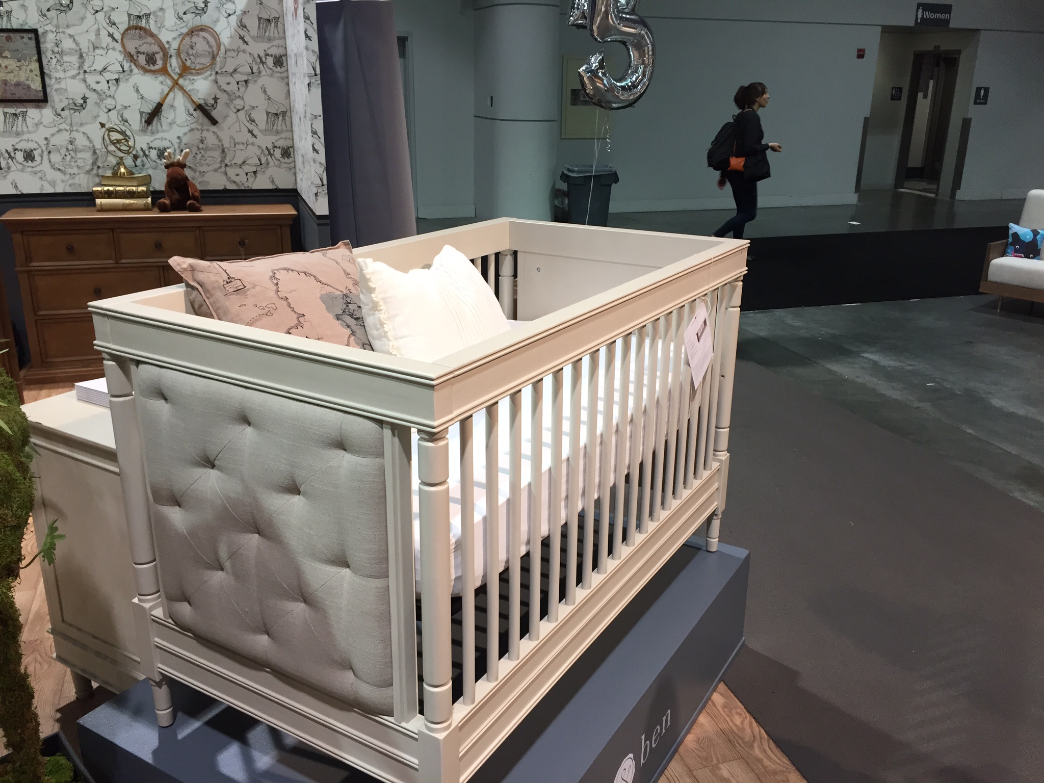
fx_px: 875
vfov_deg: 48.2
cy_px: 392
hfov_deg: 61.7
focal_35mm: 29
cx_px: 522
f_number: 2.2
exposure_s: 1/30
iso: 32
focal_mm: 4.15
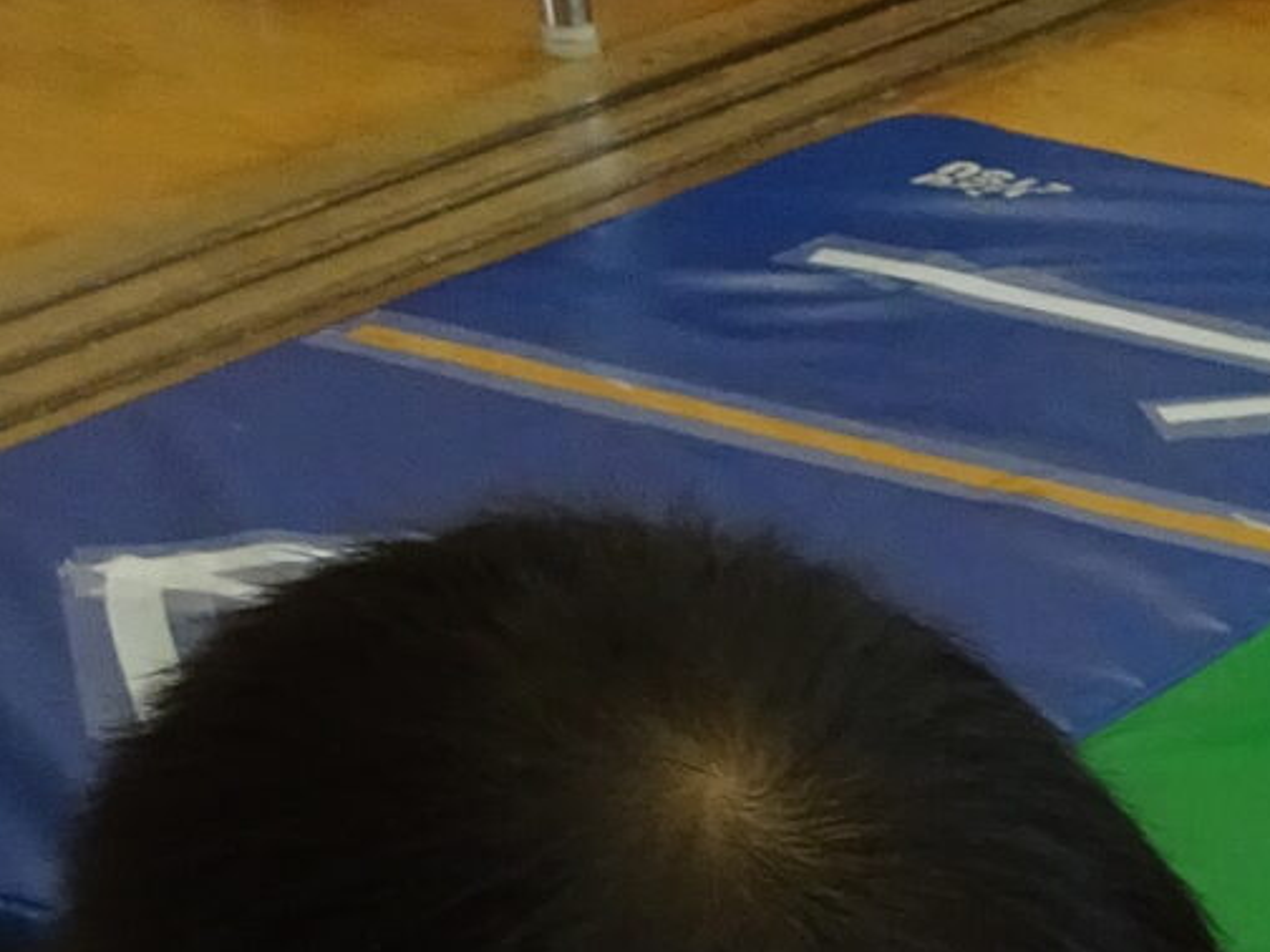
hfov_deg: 13.8
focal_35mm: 122
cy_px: 1786
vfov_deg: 11.2
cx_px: 2497
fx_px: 4476
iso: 320
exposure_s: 1/80
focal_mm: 4.1
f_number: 3.5
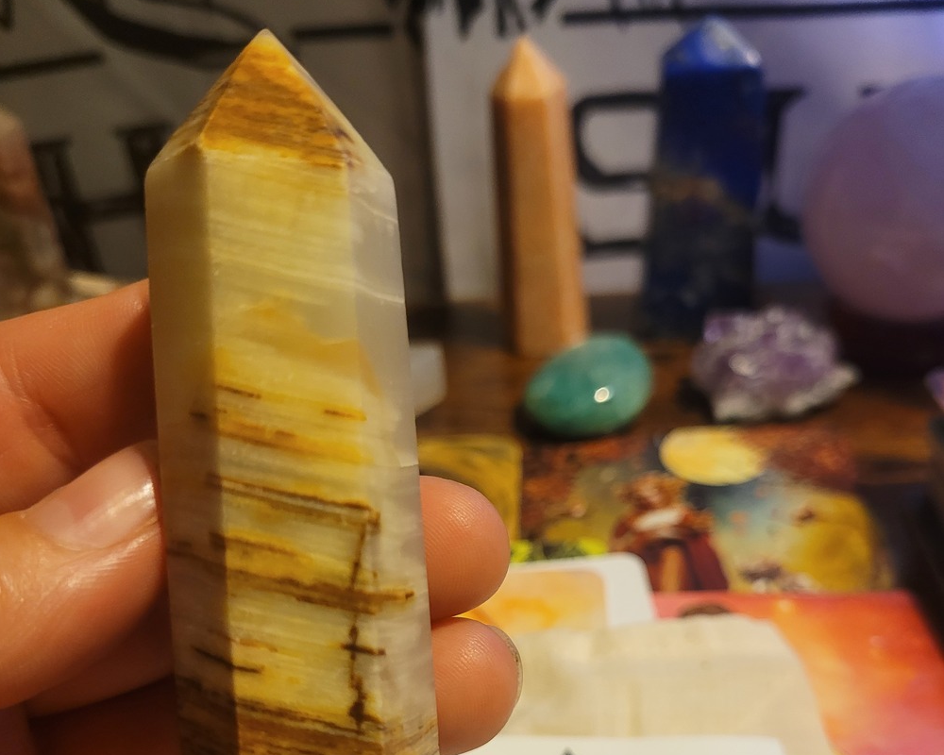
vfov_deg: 42.1
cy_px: 562
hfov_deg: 52.8
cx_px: 472
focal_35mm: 34
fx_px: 950
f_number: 1.8
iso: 400
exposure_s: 1/40
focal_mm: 5.4
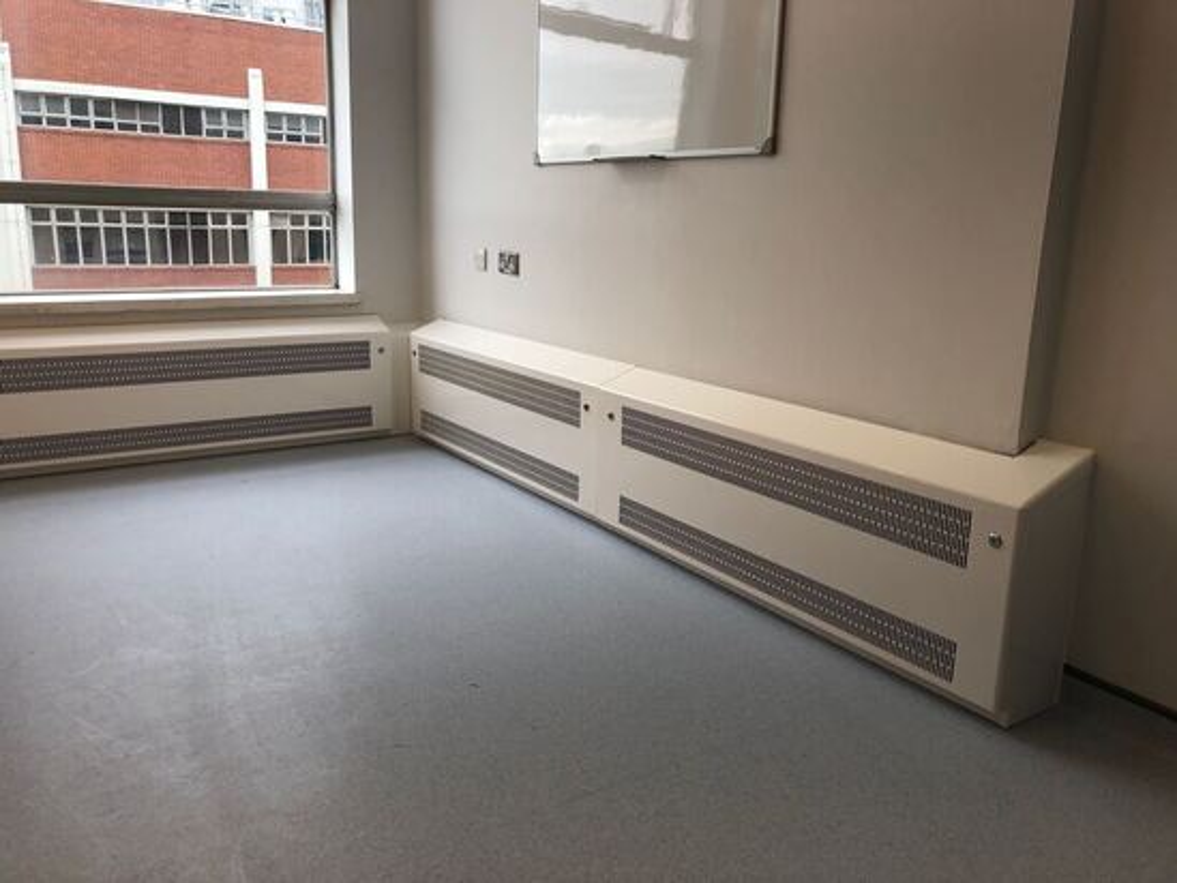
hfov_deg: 63.4
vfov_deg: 49.8
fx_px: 952
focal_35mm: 28
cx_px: 588
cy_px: 442
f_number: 1.8
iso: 20
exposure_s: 1/180
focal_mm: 3.99
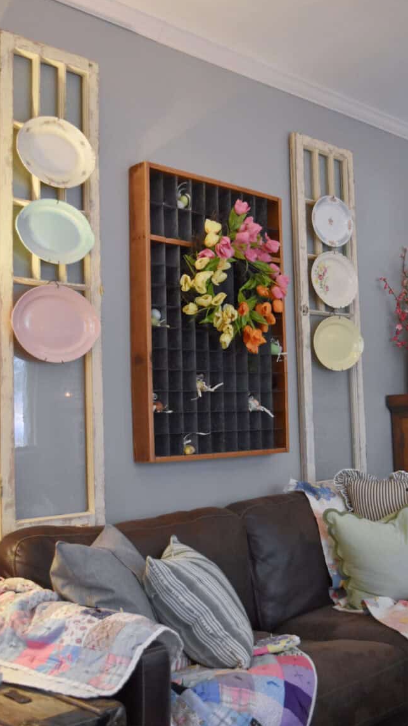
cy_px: 362
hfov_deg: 30.0
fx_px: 760
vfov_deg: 51.0
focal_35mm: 40
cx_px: 217
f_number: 4
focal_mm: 25
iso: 2200
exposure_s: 1/60
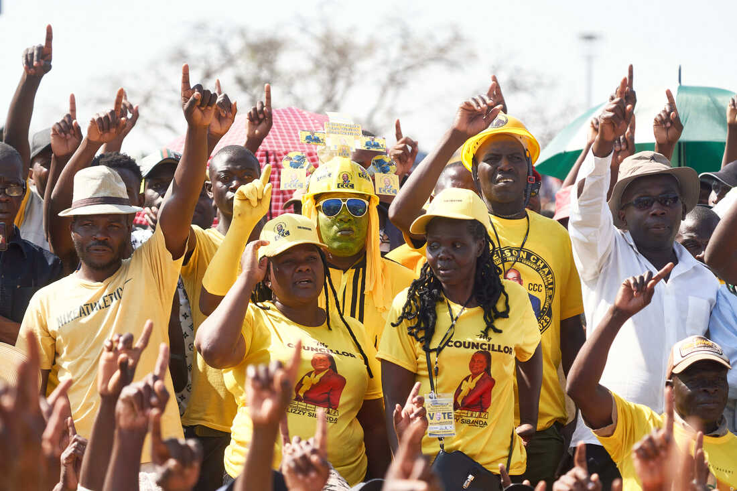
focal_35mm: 200
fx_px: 4094
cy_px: 246
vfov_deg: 6.9
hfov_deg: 10.3
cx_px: 368
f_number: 5.6
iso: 500
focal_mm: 200
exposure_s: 1/1600
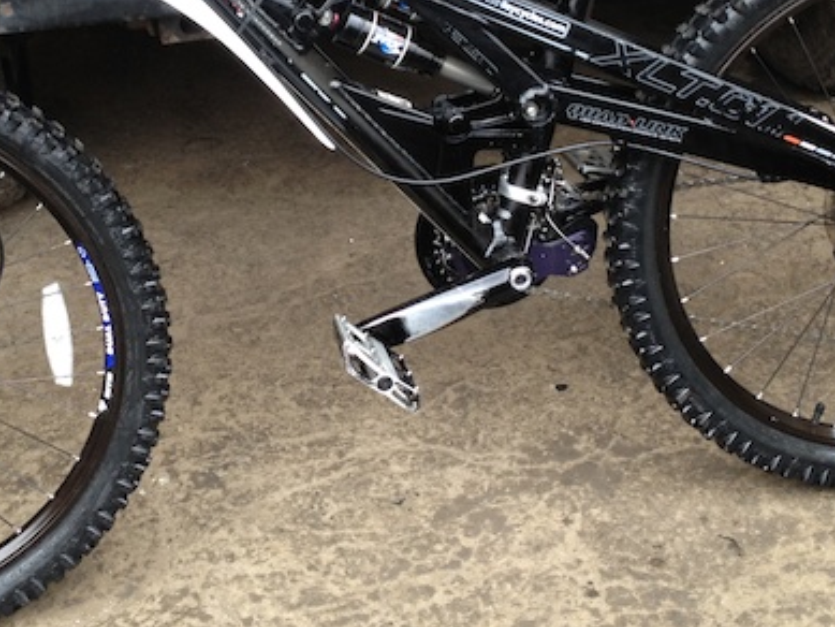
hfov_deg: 26.9
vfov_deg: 20.2
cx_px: 313
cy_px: 110
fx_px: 1737
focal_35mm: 72
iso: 64
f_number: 2.4
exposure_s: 1/24
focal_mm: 4.28
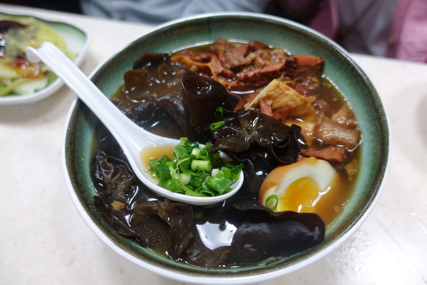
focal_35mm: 24
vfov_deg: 53.1
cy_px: 142
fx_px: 285
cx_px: 214
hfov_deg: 73.7
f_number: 2
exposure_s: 1/30
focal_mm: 8.8
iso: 125
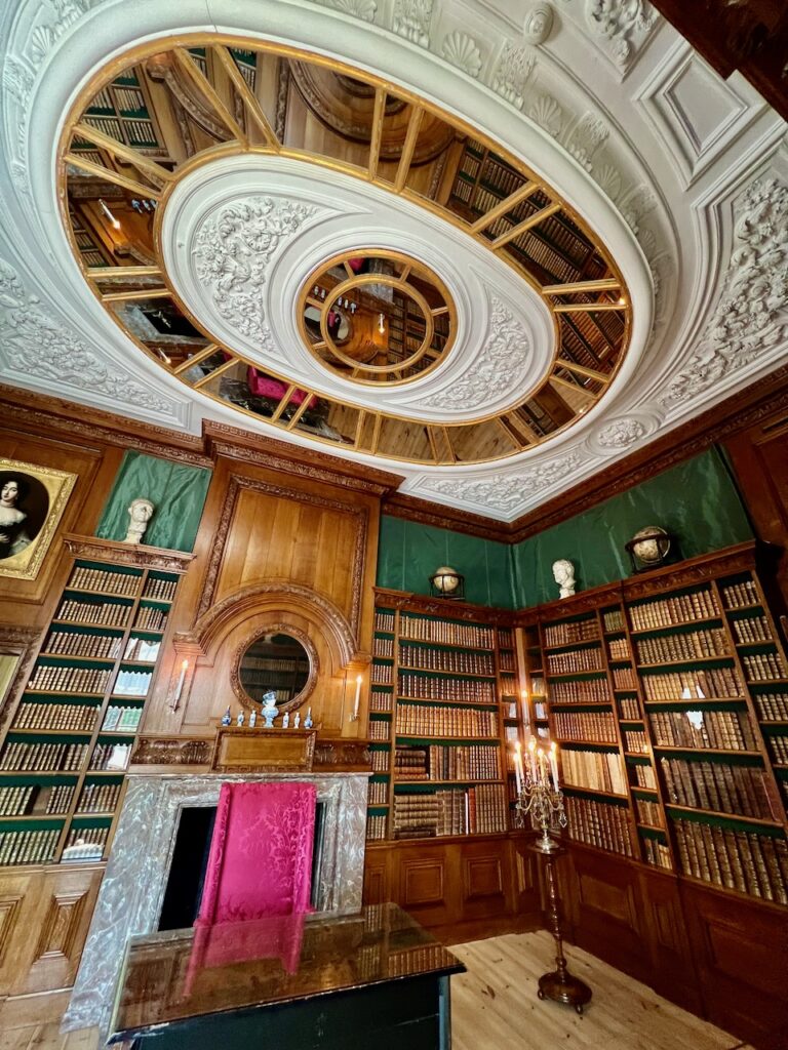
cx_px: 394
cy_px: 525
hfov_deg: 89.9
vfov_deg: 106.2
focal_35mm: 13
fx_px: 395
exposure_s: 1/60
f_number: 1.8
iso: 400
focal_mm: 1.57
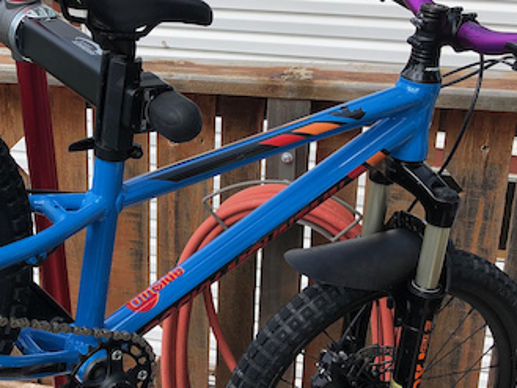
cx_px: 90
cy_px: 129
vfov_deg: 21.5
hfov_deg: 27.9
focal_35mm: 68
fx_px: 1016
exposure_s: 1/1000
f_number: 1.8
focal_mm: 4
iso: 20
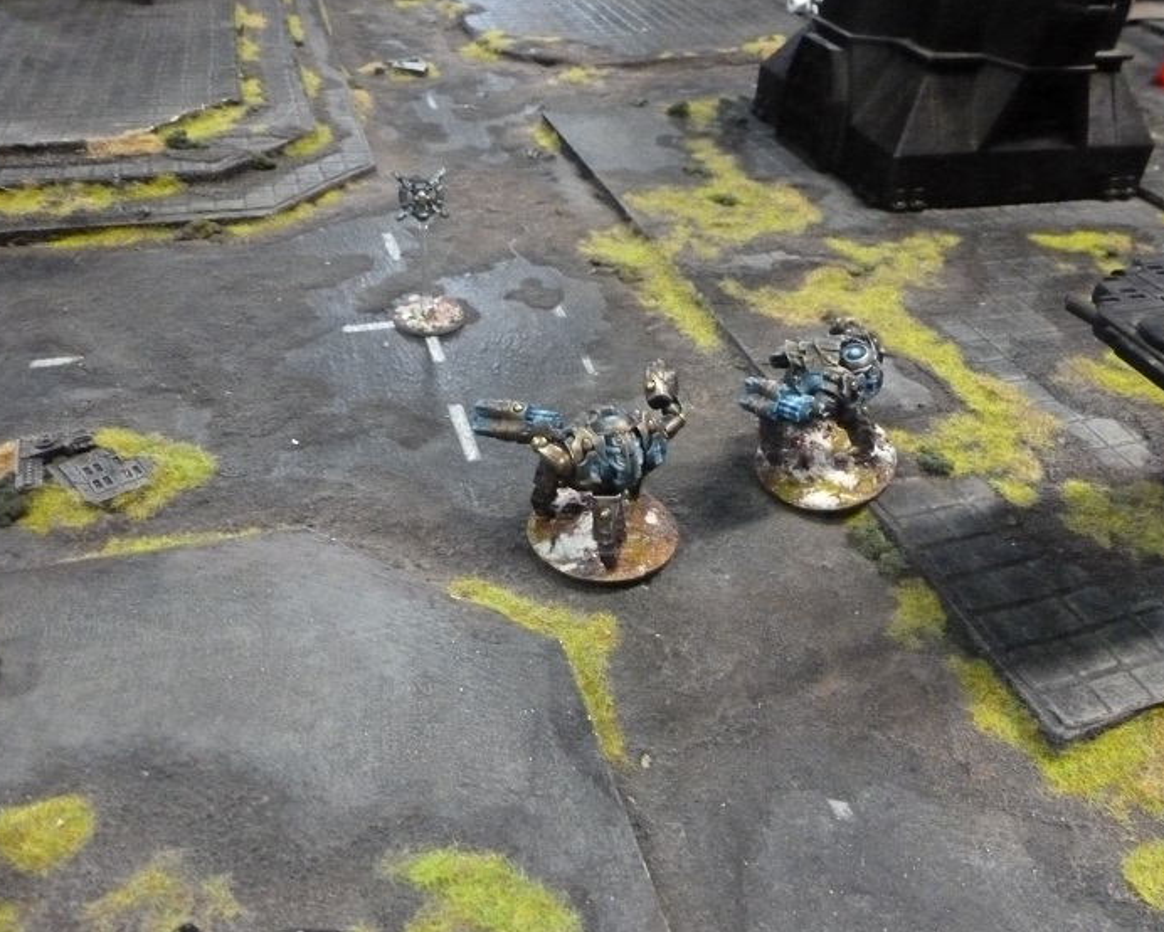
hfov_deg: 66.0
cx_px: 570
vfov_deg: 54.9
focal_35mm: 26
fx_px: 896
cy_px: 453
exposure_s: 1/15
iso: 1600
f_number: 3.3
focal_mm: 4.3
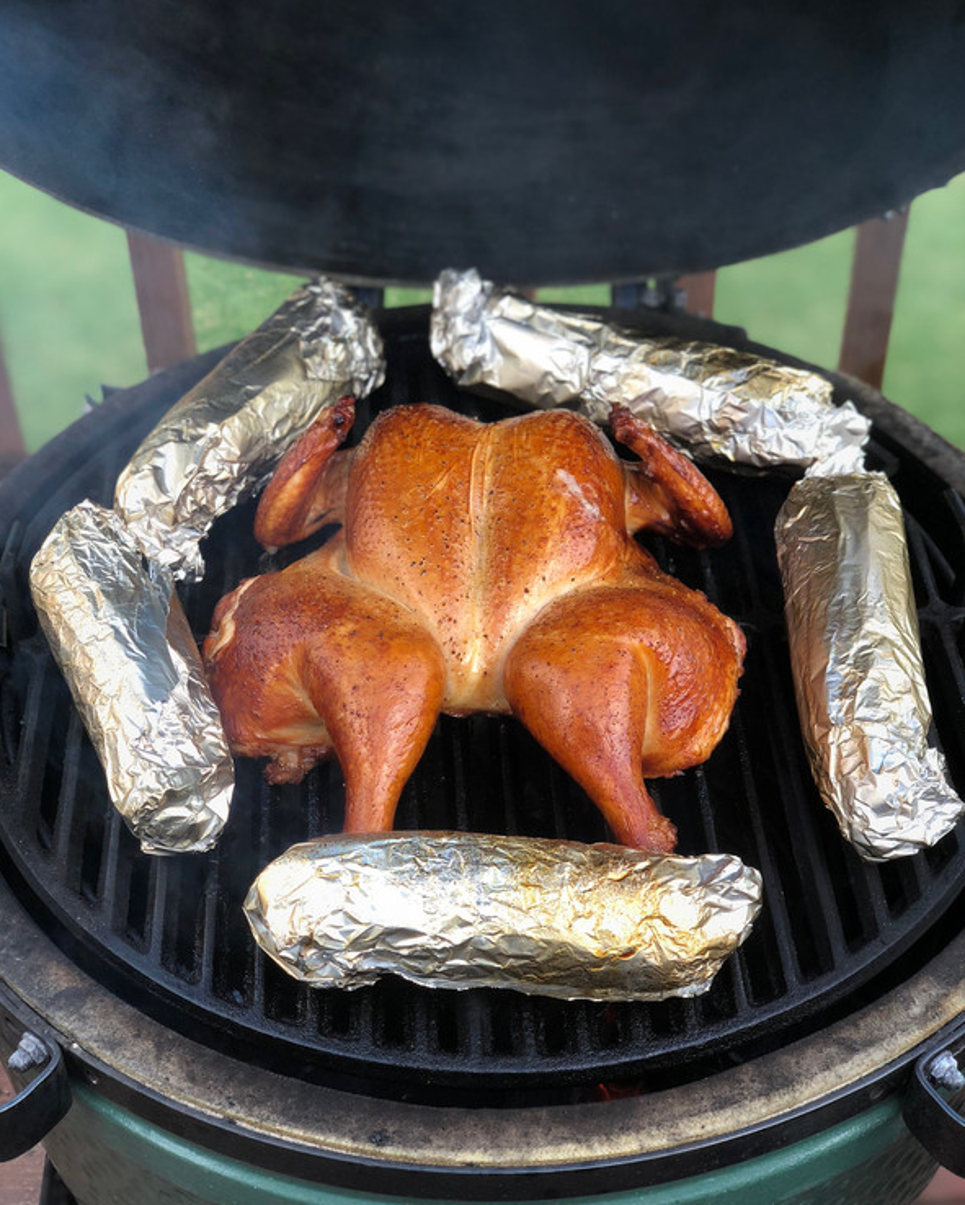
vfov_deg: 34.1
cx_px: 480
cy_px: 617
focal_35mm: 55
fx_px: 1962
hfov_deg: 27.6
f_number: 2.4
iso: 16
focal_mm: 6
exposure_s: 1/60
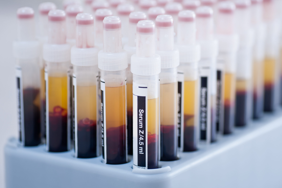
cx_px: 164
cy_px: 80
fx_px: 838
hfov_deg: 19.1
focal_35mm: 107
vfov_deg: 12.8
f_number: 5.6
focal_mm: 90
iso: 200
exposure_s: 1/100
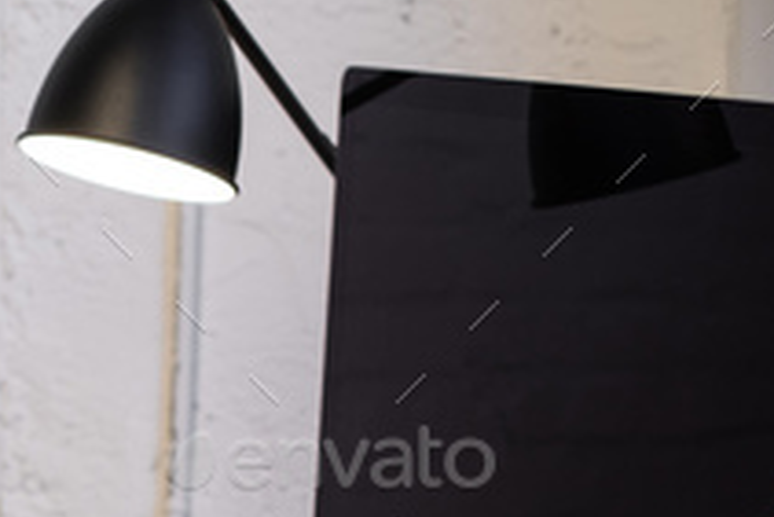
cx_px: -231
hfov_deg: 14.1
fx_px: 3012
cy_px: 634
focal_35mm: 140
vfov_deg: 9.7
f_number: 2.8
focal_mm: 50
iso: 500
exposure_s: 1/160
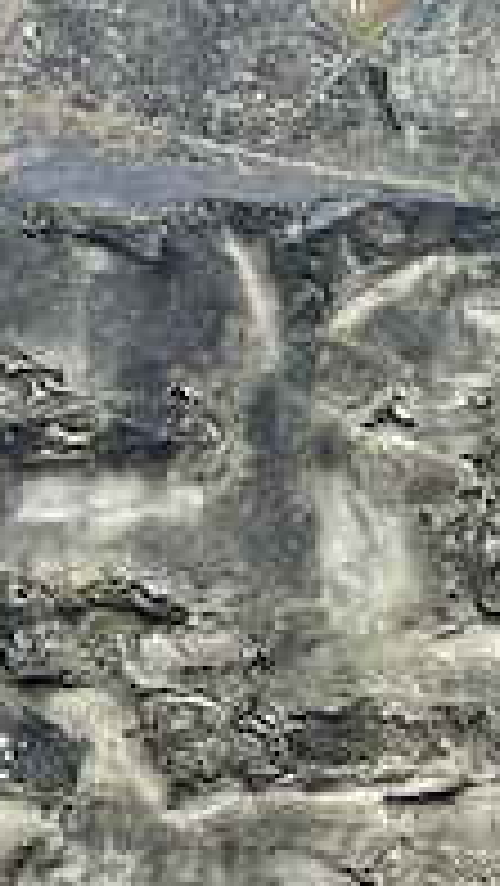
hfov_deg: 10.2
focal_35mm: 115
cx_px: 725
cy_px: 1102
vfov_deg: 17.6
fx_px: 2707
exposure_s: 1/121
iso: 64
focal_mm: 4.2
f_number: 1.6
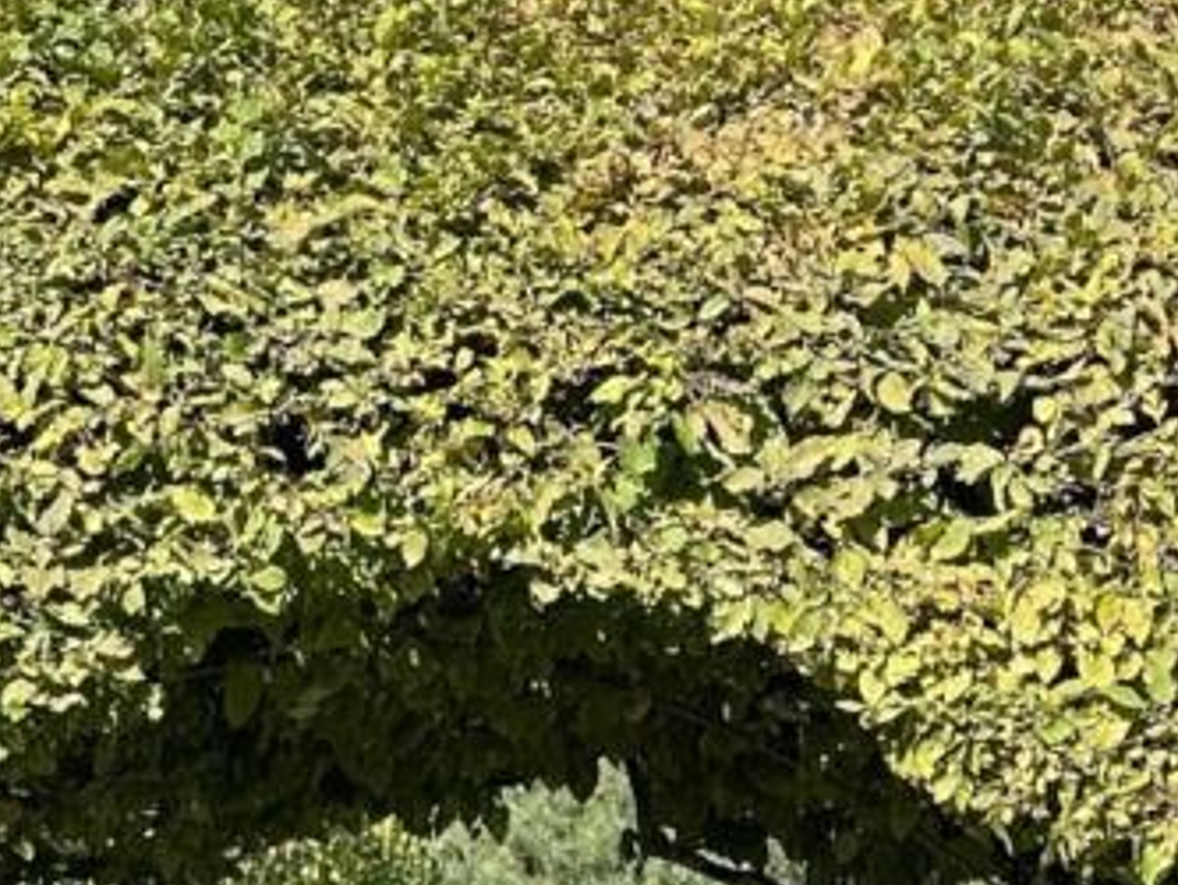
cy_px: 1480
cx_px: 478
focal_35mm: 246
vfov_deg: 6.0
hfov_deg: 8.0
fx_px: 8375
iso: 20
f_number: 2.2
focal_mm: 7.5
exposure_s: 1/475
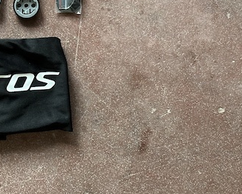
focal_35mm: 115
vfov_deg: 13.2
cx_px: -43
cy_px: -14
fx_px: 824
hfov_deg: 16.1
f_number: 1.78
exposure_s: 1/46
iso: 250
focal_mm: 6.86
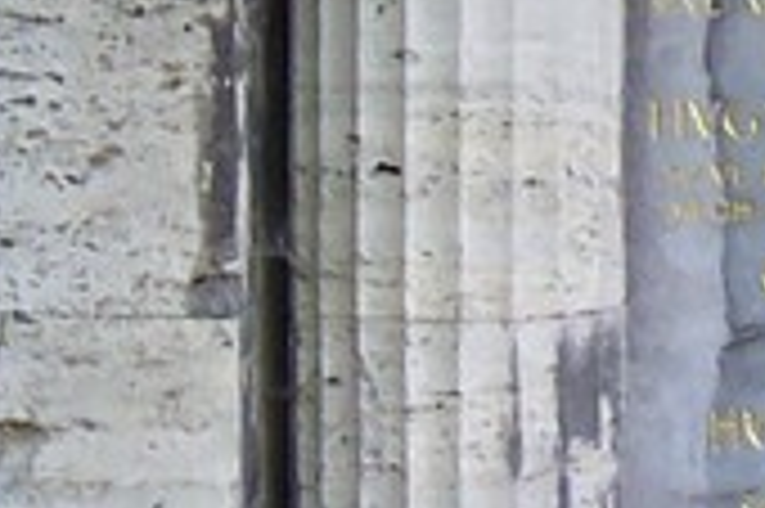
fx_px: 4925
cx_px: 1048
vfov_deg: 5.9
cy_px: -13
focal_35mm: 232
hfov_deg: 8.7
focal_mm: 5.6
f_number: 2.8
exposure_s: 1/90
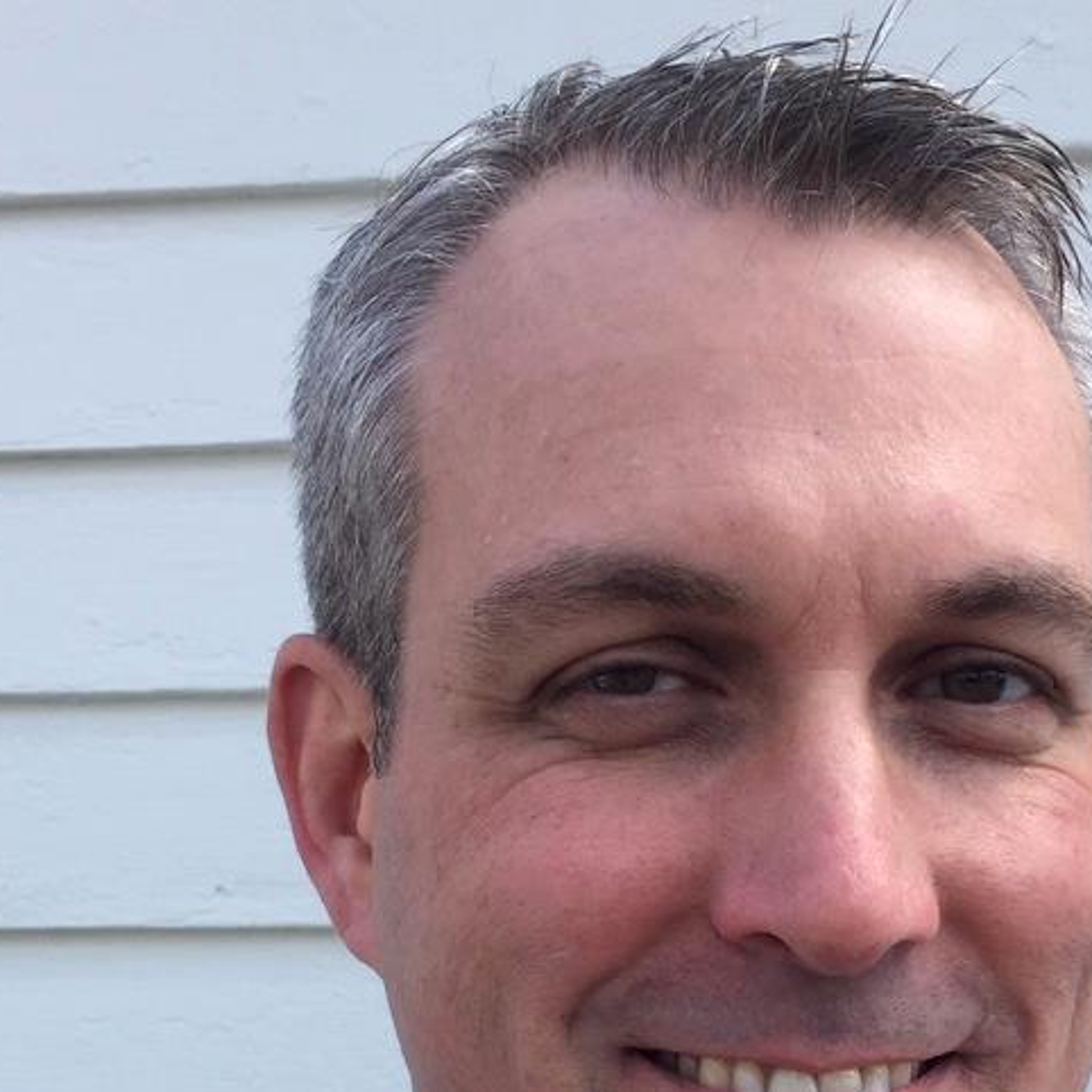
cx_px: 745
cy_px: 1124
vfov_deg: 24.1
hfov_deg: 25.2
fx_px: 2427
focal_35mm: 68
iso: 32
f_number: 2.2
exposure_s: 1/391
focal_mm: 4.15
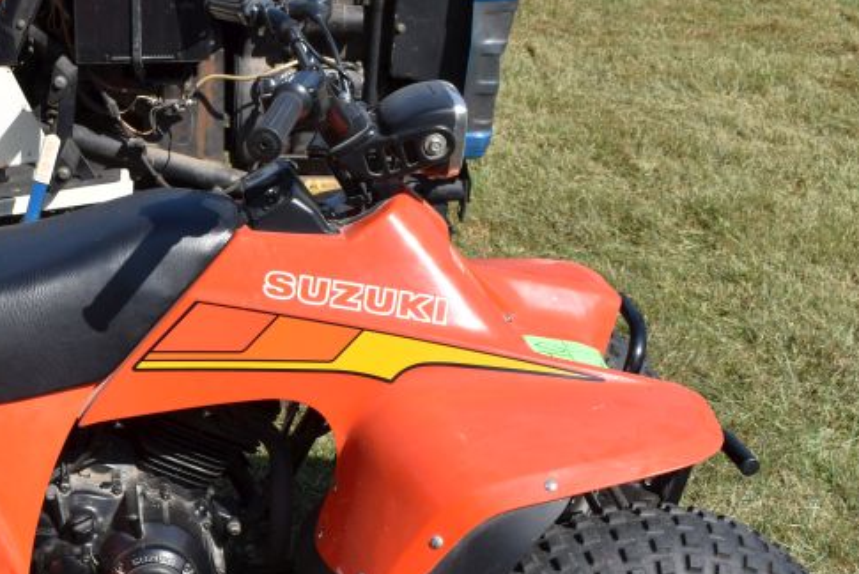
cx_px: -21
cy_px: 449
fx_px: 1814
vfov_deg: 17.8
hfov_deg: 25.2
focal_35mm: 76
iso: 200
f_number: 10
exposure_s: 1/400
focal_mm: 24
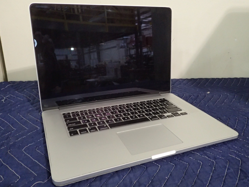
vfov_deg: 46.8
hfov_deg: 60.0
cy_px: 94
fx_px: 216
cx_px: 124
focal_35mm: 30
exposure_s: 1/20
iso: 800
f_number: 2.3
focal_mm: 5.5
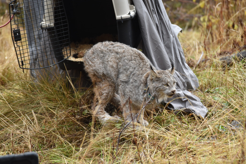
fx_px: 1817
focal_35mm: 266
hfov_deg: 7.7
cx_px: 120
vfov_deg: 5.2
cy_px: 83
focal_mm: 170
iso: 450
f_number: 5
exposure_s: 1/250
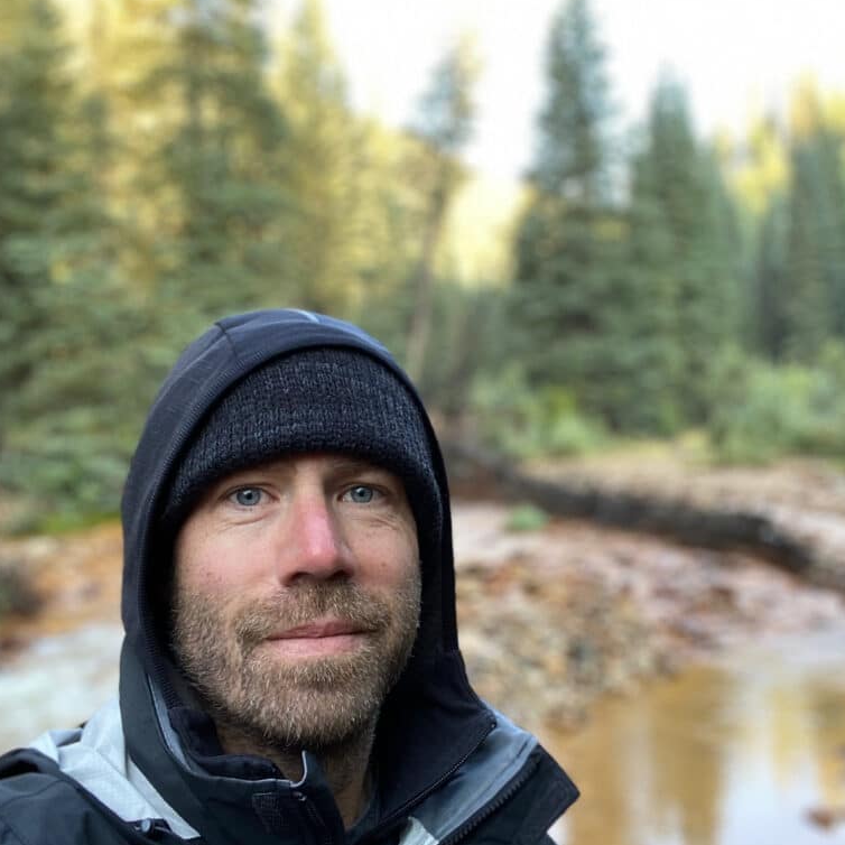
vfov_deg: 46.0
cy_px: 422
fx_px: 994
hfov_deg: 46.0
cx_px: 442
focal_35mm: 36
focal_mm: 2.71
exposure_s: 1/60
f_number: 2.2
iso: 100
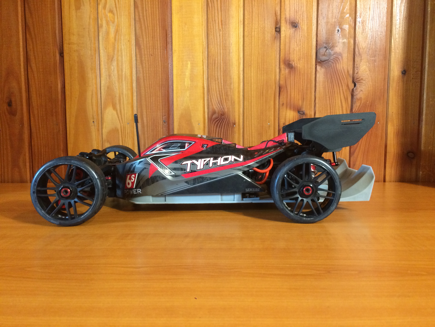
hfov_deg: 61.7
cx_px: 218
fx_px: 364
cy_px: 164
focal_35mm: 29
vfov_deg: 48.2
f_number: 2.2
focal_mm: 4.15
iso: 320
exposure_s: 1/33
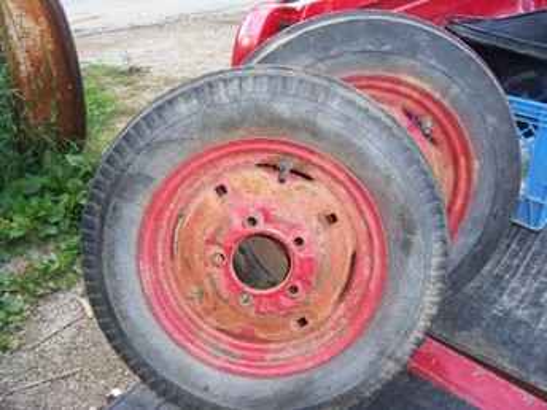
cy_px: 205
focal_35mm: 34
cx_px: 274
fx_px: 537
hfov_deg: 54.0
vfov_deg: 41.8
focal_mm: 5.6
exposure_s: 1/60
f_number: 2.7
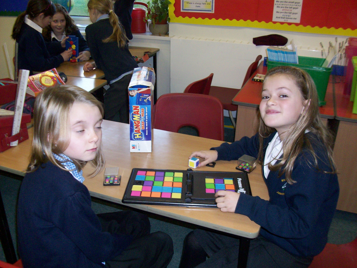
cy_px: 134
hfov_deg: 54.0
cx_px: 178
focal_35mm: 34
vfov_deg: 41.8
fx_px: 351
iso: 160
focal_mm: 5.7
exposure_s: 1/60
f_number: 2.8
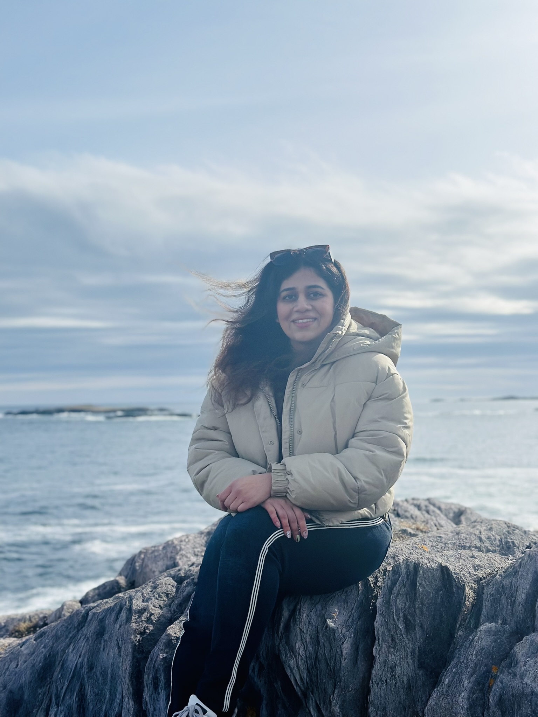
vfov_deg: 39.7
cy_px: 358
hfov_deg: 30.3
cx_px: 269
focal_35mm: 48
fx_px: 995
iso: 100
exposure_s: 1/10870
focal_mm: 6.86
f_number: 1.78
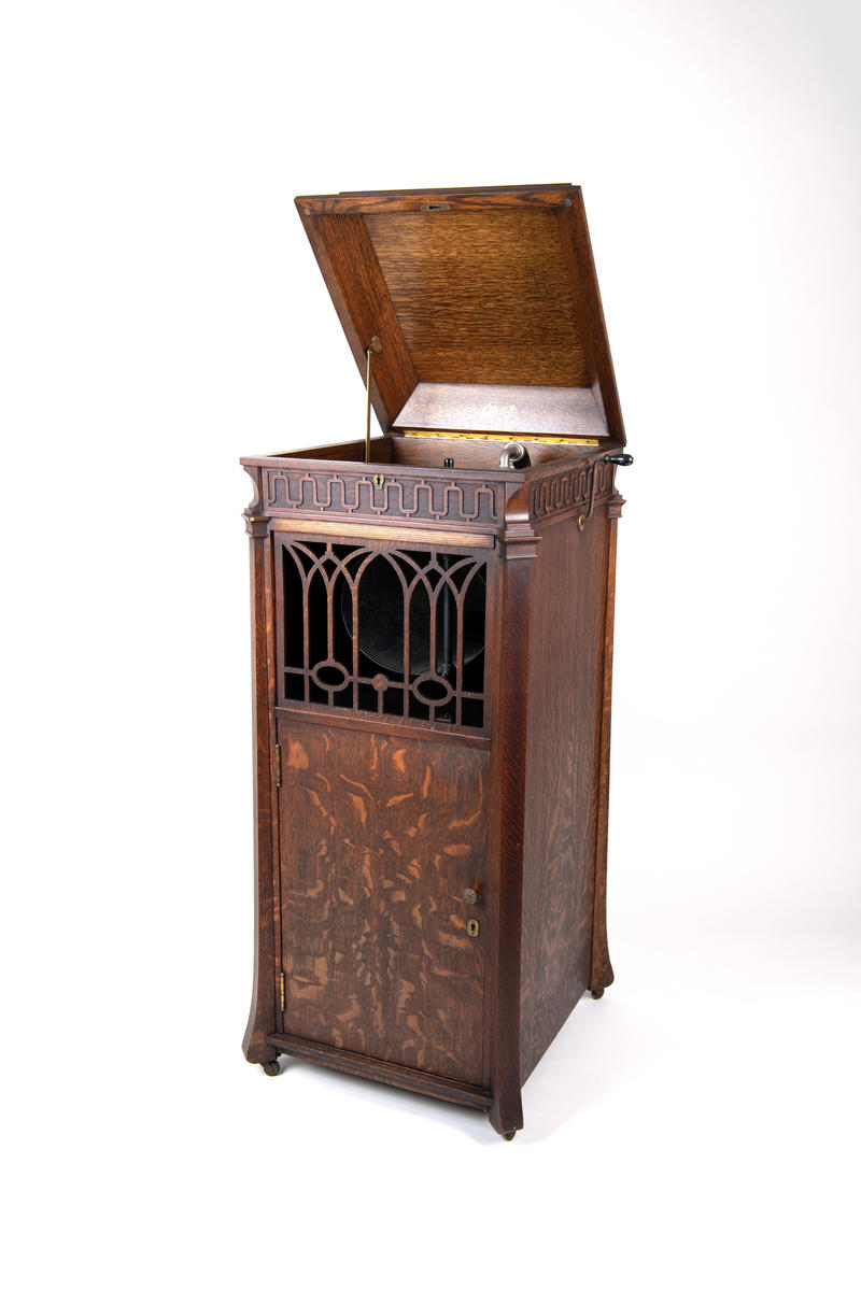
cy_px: 646
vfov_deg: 54.4
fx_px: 1256
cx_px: 430
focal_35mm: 35
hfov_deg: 37.9
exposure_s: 1/125
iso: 100
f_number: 8
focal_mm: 35
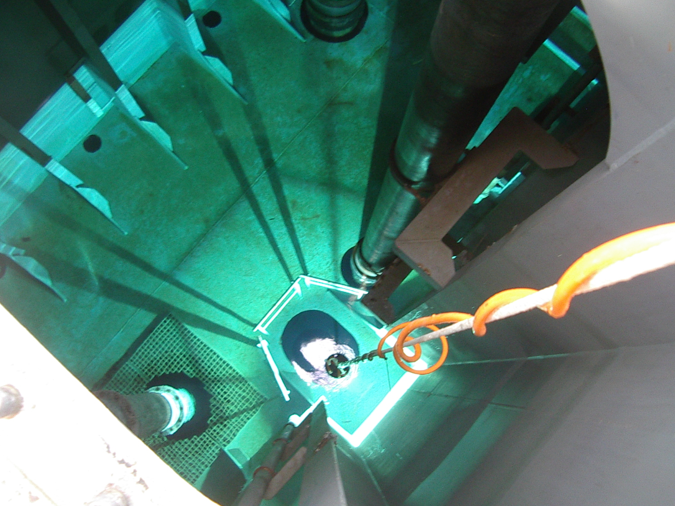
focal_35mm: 41
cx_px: 342
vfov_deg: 35.1
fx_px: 799
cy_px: 247
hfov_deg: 45.8
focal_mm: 5.8
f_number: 2.6
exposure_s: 1/40
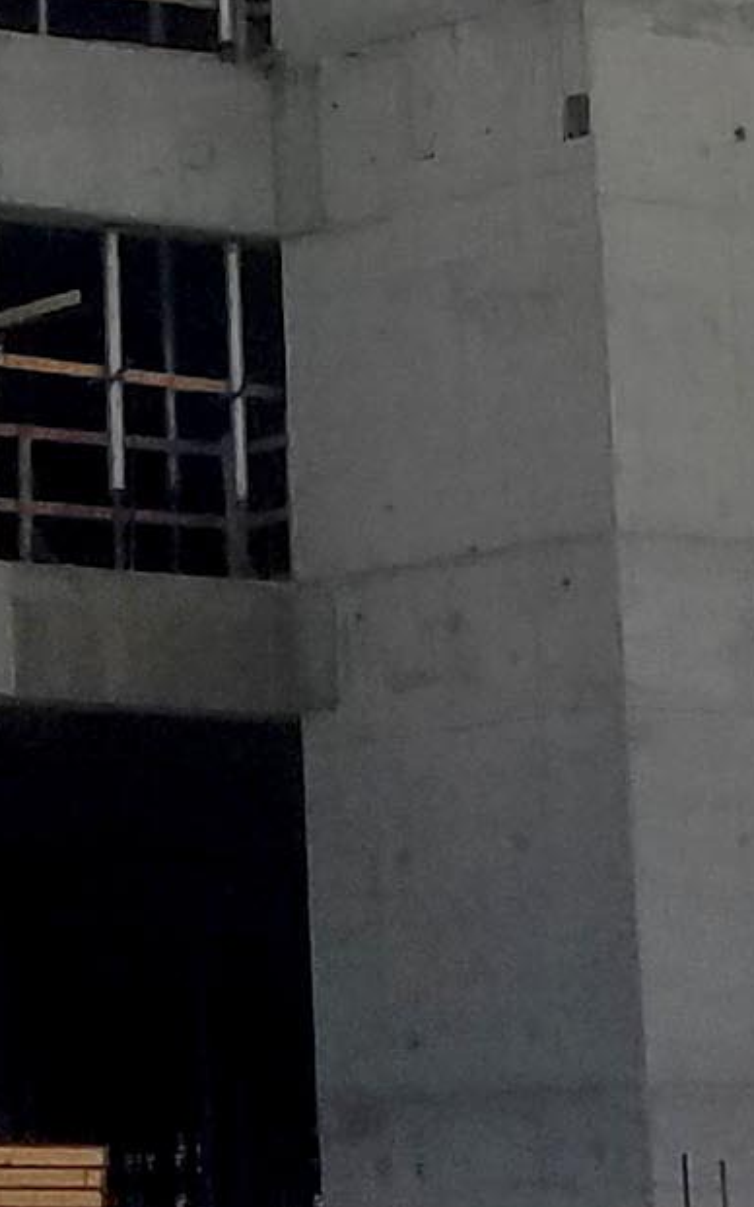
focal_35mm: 179
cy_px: -676
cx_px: 82
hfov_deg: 7.3
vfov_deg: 11.2
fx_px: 5887
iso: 40
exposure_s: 1/5120
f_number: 1.7
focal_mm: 4.2
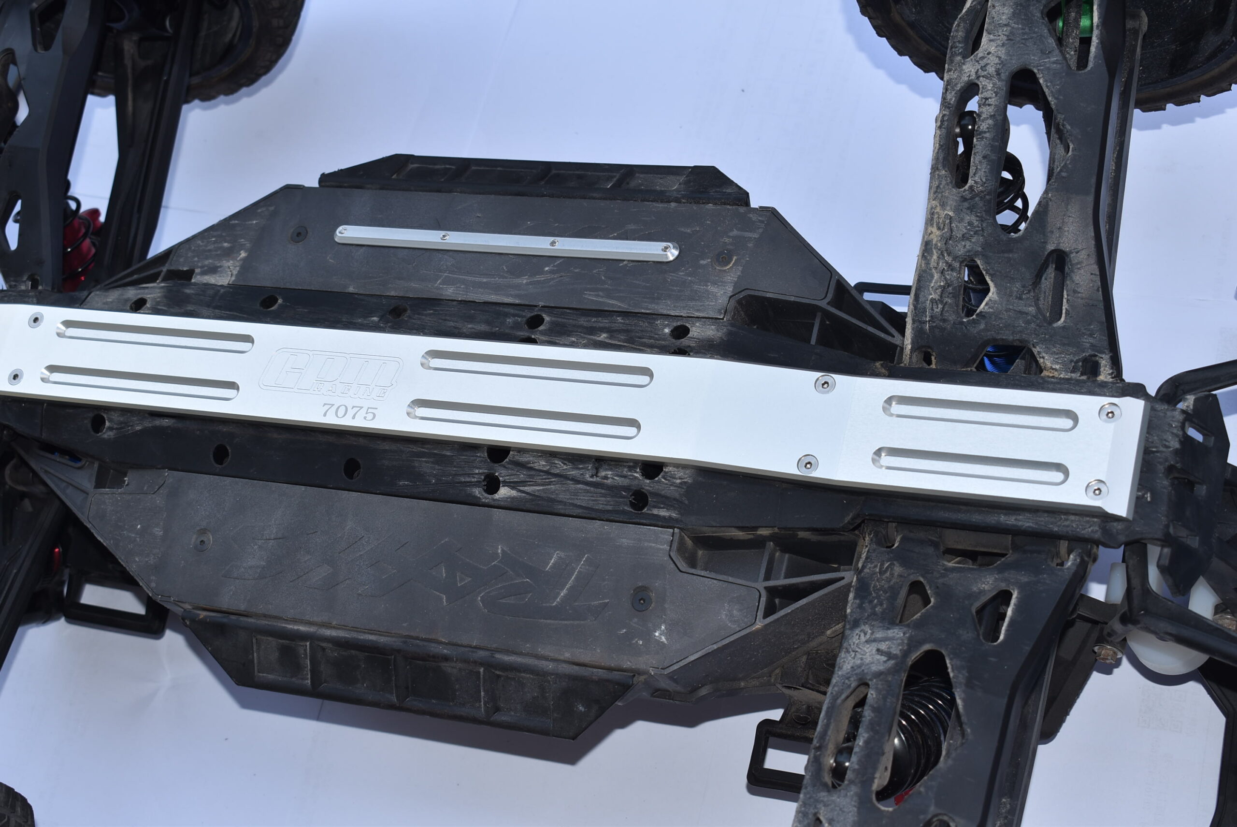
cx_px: 618
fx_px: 2063
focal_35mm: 60
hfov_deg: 33.4
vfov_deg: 22.7
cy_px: 414
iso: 100
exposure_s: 1/200
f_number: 7.1
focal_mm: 40
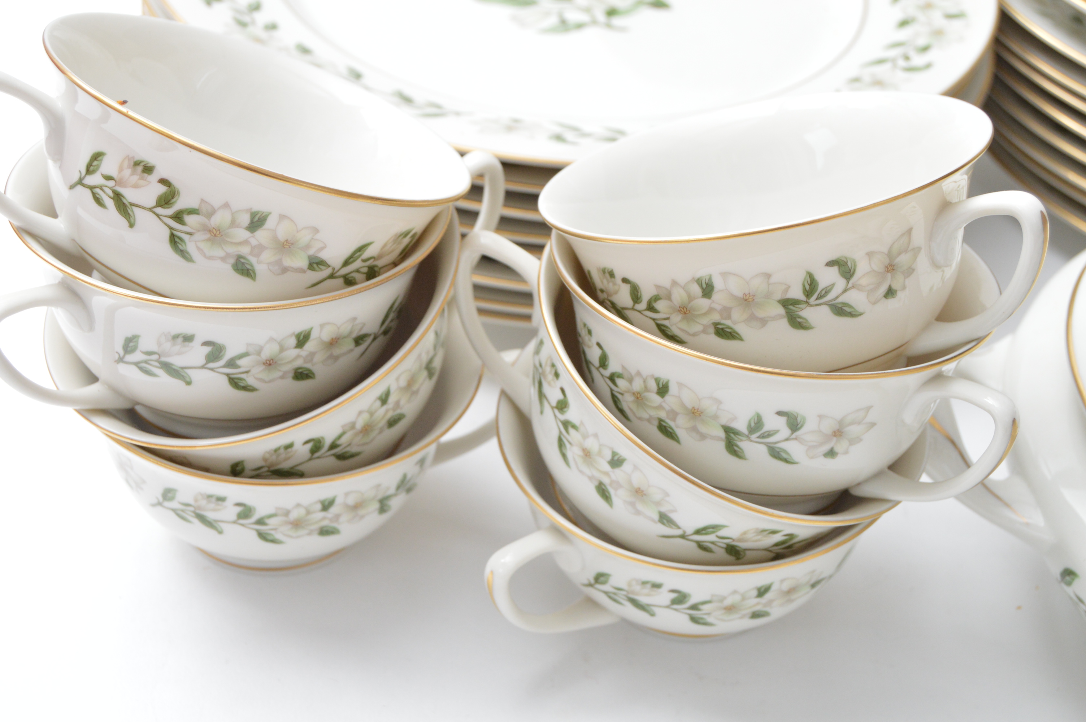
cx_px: 543
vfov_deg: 20.1
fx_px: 2034
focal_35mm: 68
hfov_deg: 29.9
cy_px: 361
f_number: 7.1
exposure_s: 1/125
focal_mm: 45
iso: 800
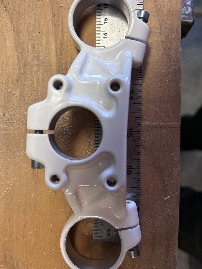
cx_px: 101
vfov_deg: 67.3
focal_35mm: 26
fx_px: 202
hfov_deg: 53.1
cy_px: 134
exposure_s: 1/120
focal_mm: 5.7
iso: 80
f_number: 1.5
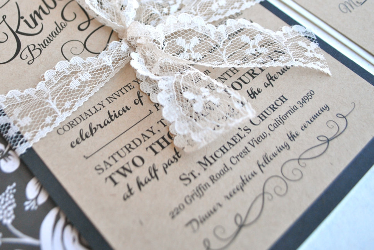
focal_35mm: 42
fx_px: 437
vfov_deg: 31.4
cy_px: 65
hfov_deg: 45.3
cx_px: 110
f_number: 3.8
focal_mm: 18
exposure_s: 1/400
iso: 200
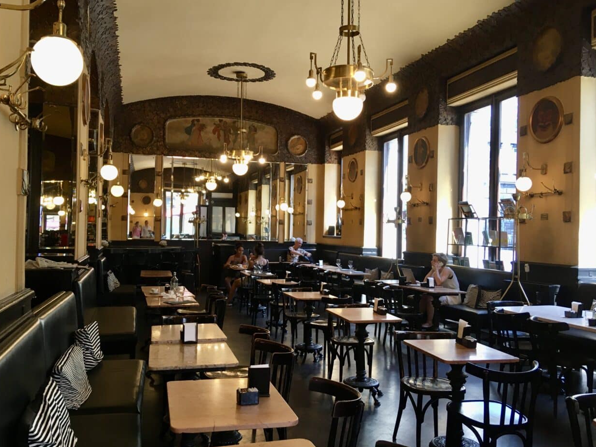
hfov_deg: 60.0
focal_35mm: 30
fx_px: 517
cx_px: 294
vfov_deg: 46.8
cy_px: 223
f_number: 2.2
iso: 50
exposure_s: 1/33
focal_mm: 4.15
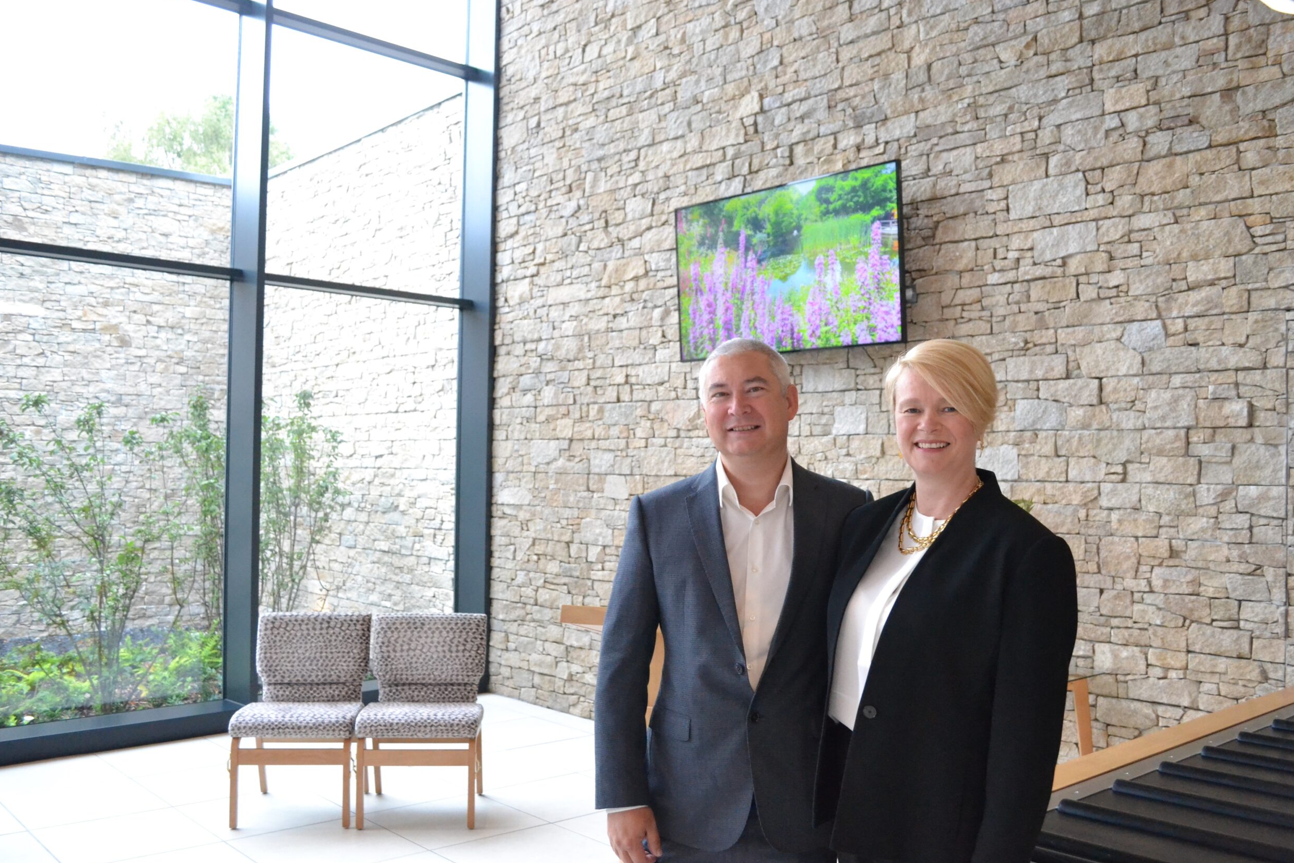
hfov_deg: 60.3
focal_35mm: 31
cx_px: 664
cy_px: 439
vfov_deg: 42.3
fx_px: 1114
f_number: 4.5
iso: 3200
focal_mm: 20
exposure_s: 1/100
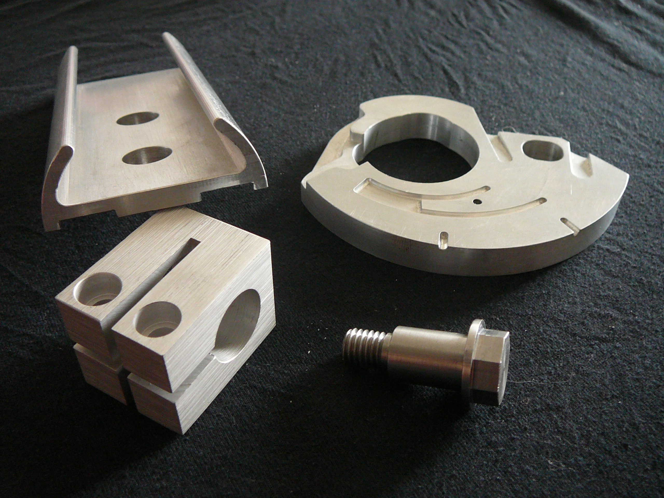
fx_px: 671
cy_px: 249
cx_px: 332
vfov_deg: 40.7
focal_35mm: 35
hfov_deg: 52.6
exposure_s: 1/8
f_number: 2.8
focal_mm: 5.2
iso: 200
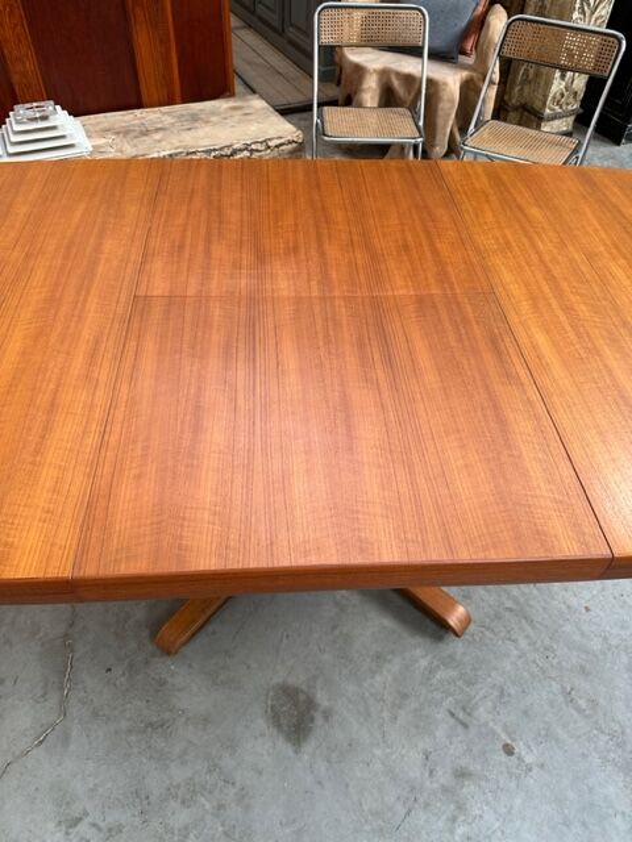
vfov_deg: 71.6
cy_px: 421
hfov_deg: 56.8
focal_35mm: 24
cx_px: 316
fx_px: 584
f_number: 1.78
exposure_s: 1/121
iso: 64
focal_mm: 6.86
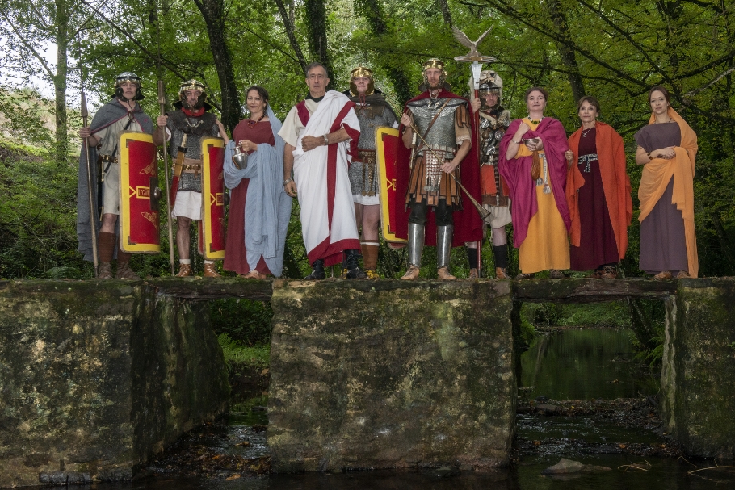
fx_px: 919
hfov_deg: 43.6
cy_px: 238
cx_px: 373
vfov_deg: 29.9
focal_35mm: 45
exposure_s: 1/50
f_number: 7.1
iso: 800
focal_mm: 40
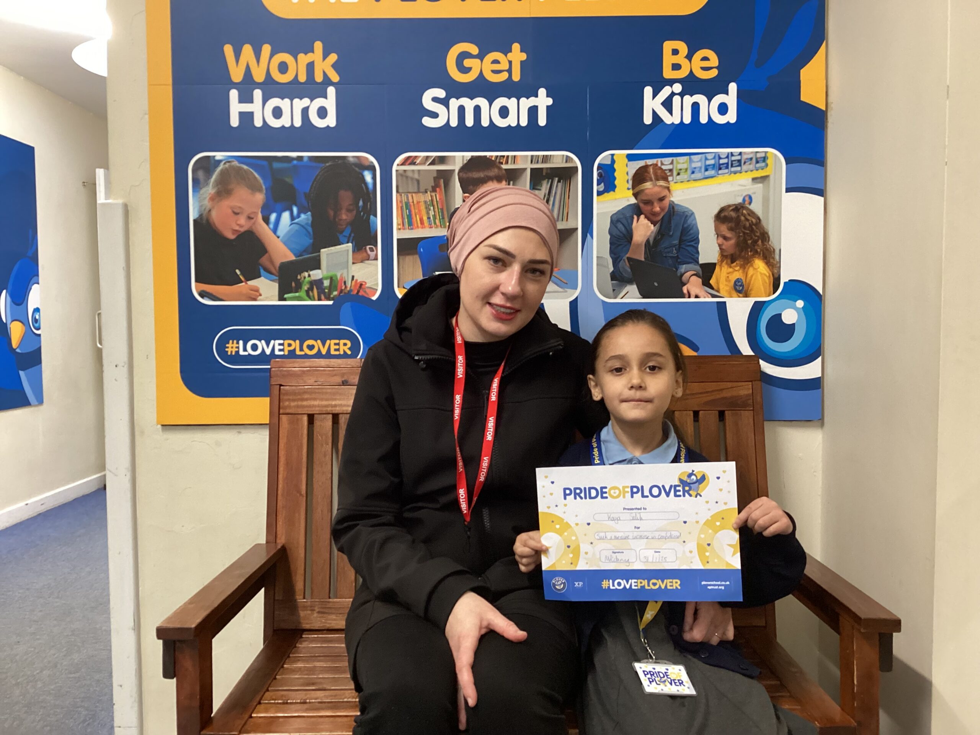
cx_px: 490
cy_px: 368
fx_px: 878
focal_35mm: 31
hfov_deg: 58.4
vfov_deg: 45.4
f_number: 2.4
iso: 250
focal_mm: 3.3
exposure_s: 1/33
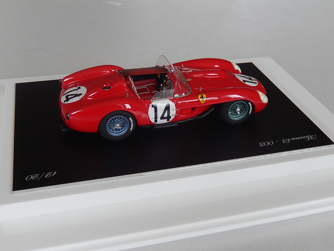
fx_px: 434
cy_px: 126
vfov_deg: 32.2
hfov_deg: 42.1
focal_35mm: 45
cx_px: 167
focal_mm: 8.1
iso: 180
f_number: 4.3
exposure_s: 1/30
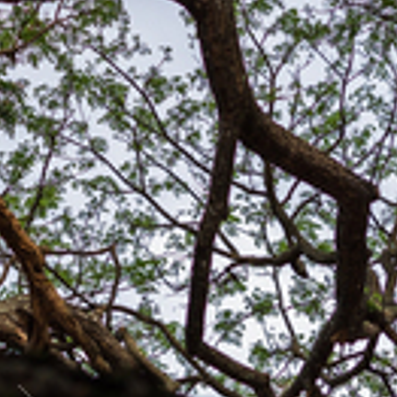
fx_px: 2478
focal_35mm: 191
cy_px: -68
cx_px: -136
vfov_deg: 9.1
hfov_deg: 9.0
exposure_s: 1/1000
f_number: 2.5
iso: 50
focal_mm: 50
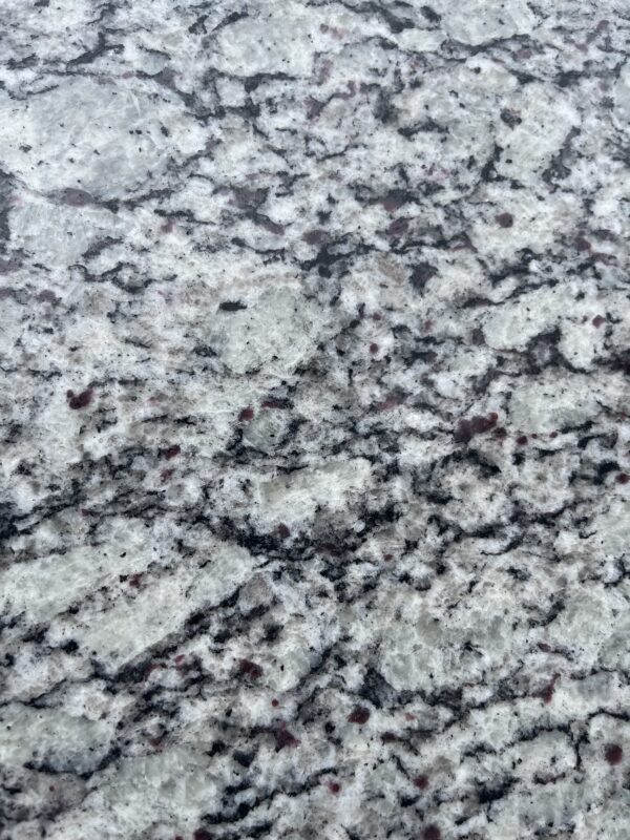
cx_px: 315
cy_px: 420
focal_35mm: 26
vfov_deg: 67.3
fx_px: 631
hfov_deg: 53.1
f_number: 1.6
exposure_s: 1/827
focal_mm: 5.1
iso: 50
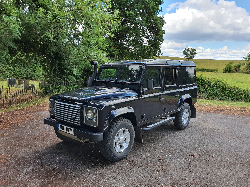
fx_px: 188
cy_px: 94
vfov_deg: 53.1
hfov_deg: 67.3
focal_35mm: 26
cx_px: 125
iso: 50
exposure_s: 1/239
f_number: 2.4
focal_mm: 4.3
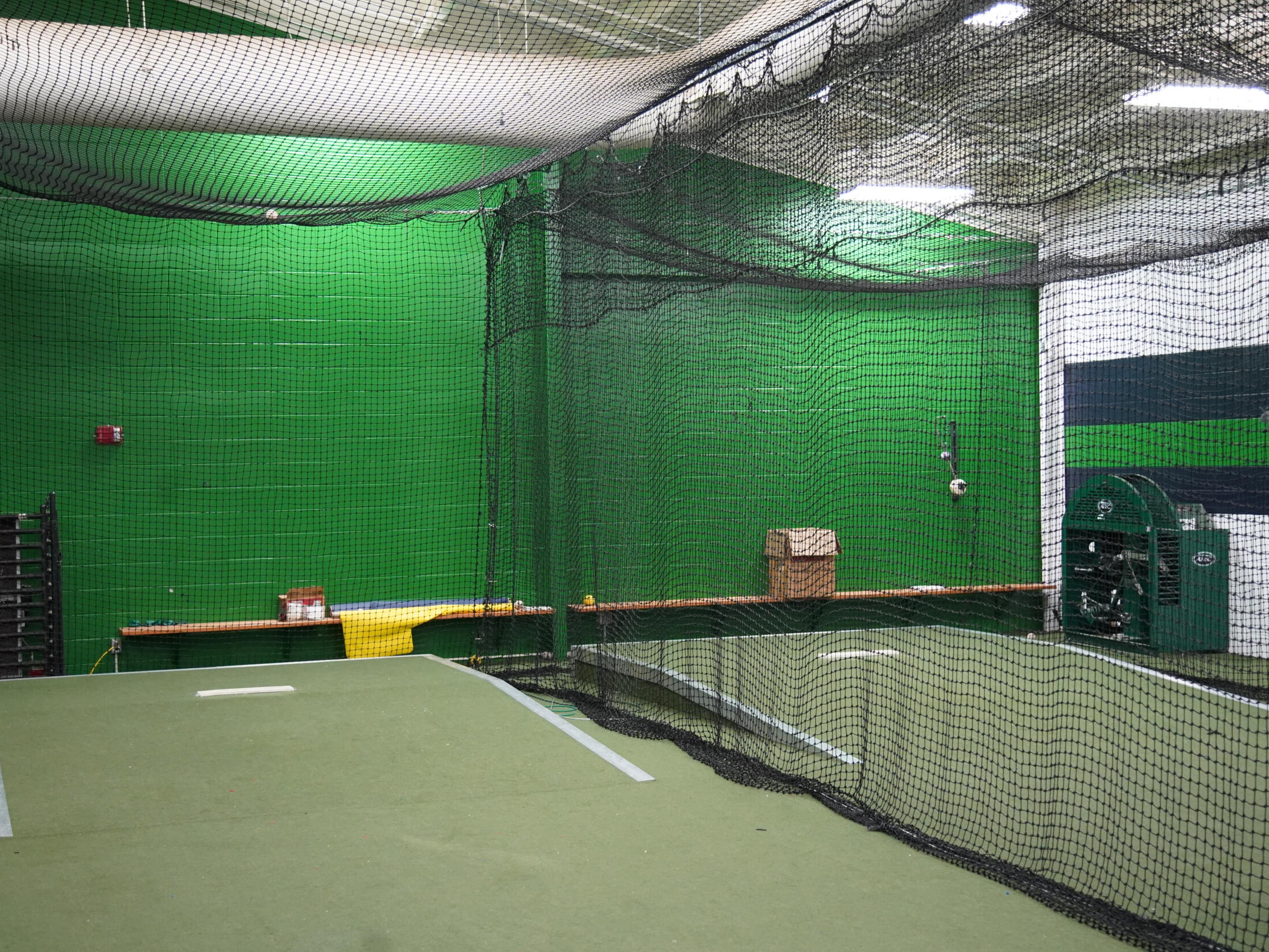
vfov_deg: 28.6
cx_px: 654
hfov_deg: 37.5
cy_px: 477
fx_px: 1870
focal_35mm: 51
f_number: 4
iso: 4000
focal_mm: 47
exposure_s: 1/160
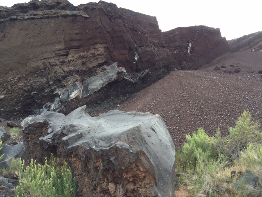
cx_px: 131
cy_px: 98
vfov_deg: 48.2
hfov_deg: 61.7
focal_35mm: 29
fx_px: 219
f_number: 2.2
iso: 32
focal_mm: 4.15
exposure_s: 1/177
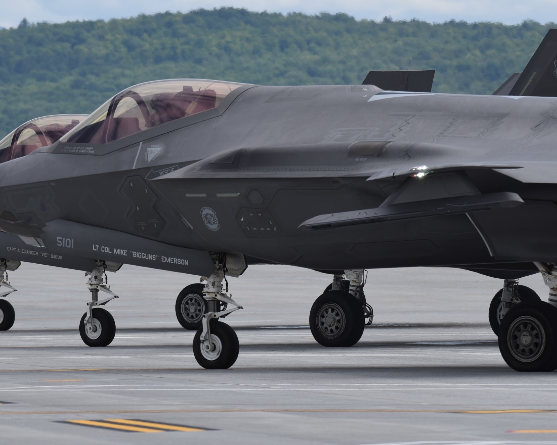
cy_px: 173
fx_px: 7749
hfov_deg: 4.1
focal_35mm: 470
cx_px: 229
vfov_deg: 3.3
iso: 125
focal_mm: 270
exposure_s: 1/800
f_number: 5.6
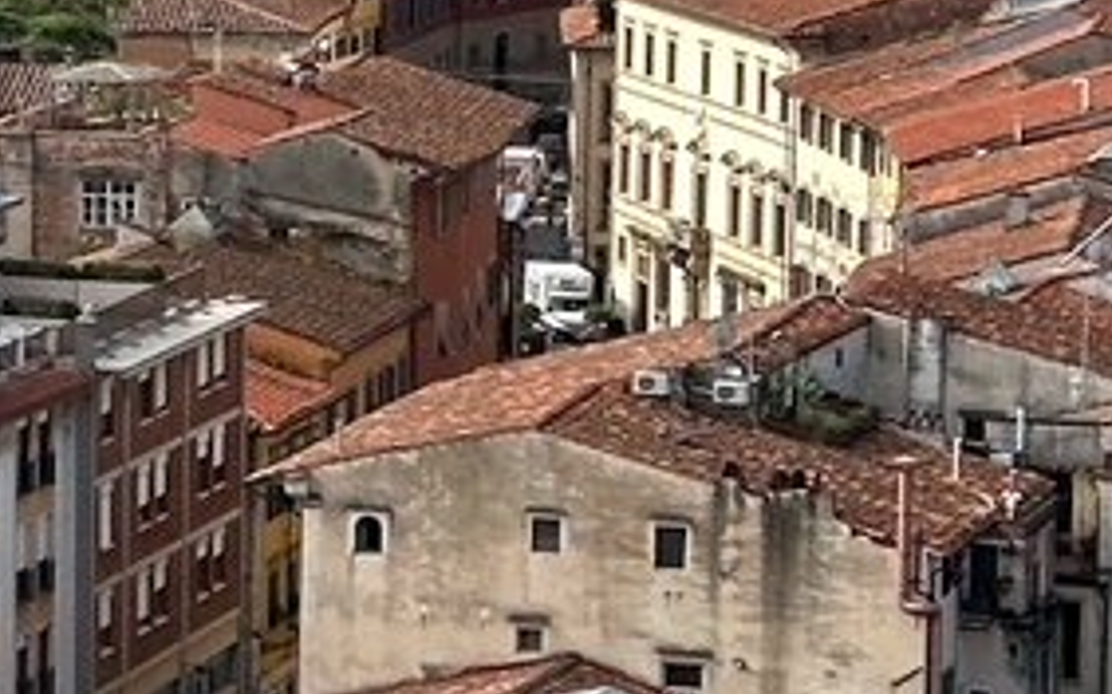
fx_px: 6998
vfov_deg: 5.7
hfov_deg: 8.6
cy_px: 256
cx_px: -1025
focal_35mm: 231
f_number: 1.8
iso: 64
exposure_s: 1/3500
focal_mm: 6.86
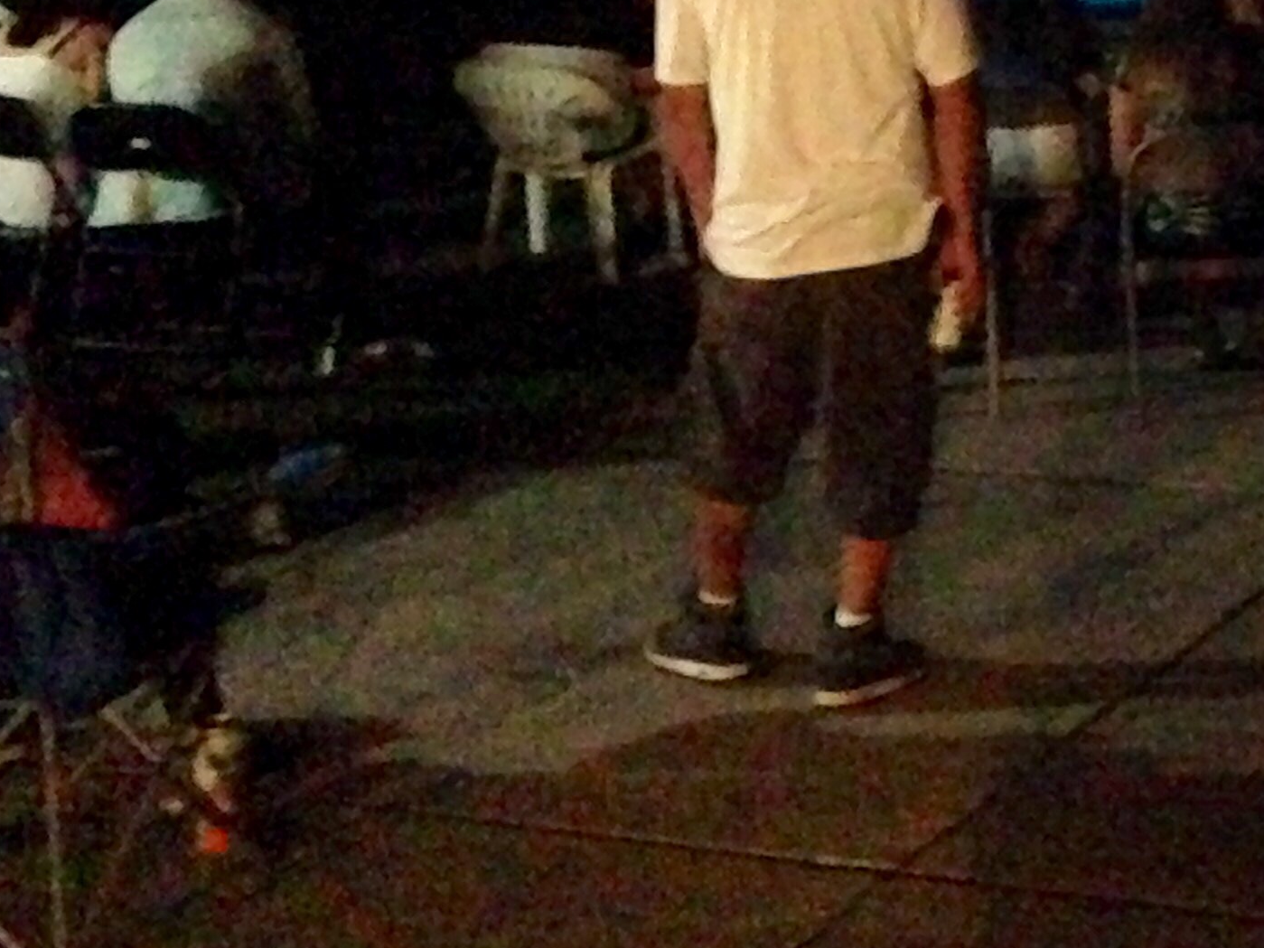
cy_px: 94
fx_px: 2811
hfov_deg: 24.3
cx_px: 1251
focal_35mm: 77
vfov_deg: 18.8
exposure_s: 1/15
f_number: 2.4
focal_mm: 4.12
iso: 3200
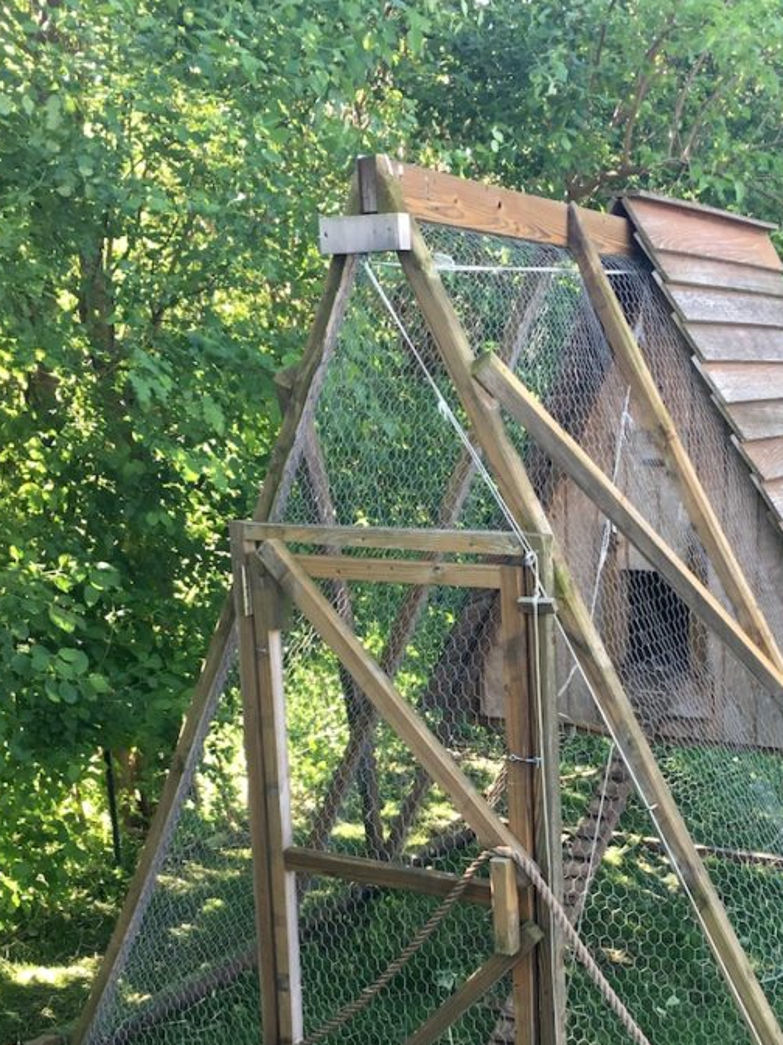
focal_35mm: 46
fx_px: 1389
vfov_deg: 40.4
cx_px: 552
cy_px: 754
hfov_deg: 31.1
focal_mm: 4.15
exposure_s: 1/40
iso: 25
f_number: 2.2
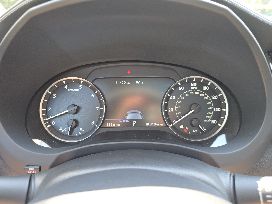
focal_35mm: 23
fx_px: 181
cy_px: 102
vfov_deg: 58.9
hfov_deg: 73.9
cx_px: 136
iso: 100
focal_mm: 6.3
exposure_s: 1/120
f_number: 1.7
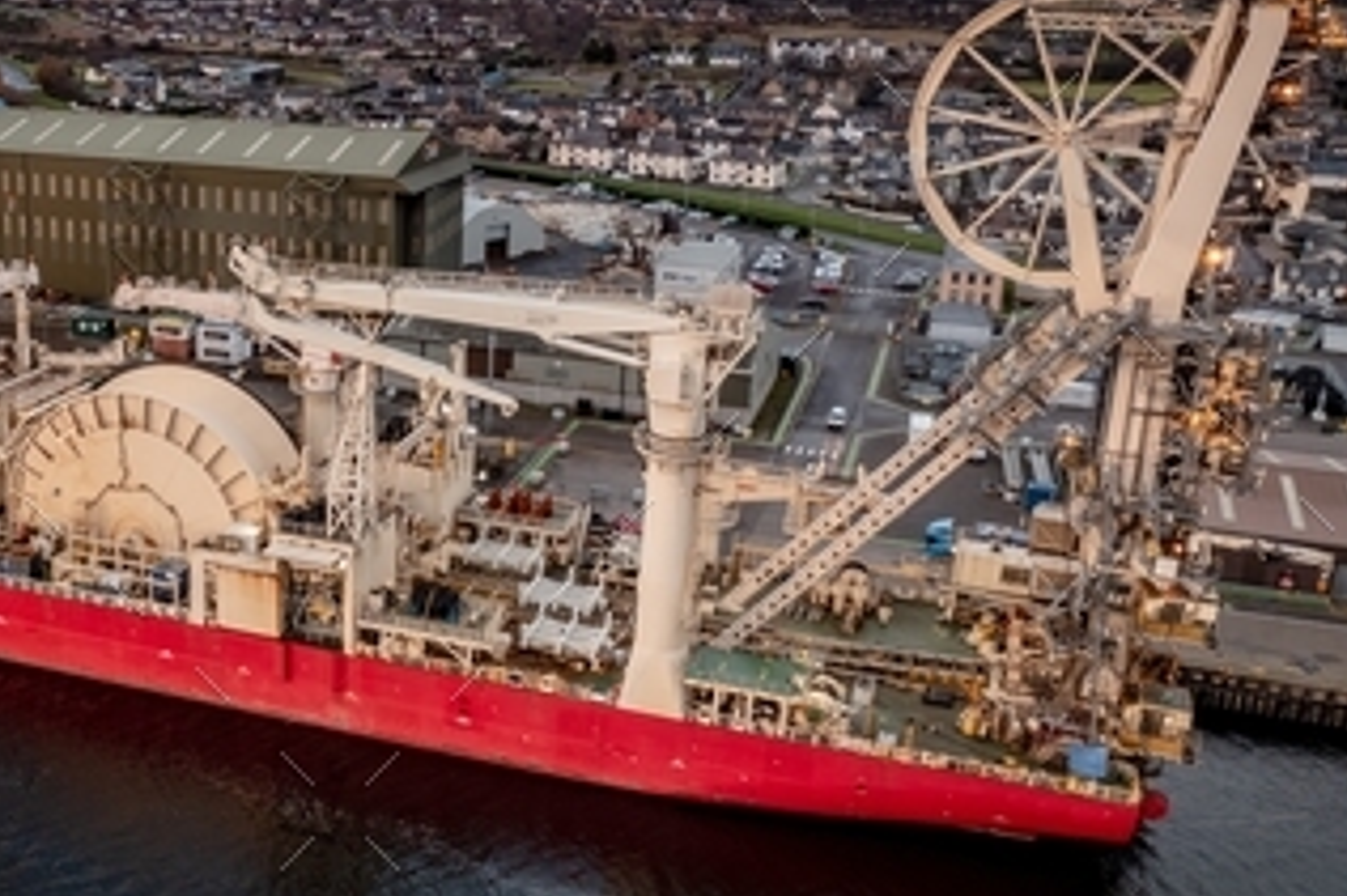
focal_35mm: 41
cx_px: 319
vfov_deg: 32.5
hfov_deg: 45.6
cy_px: 372
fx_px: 1533
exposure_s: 1/30
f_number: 2.8
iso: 100
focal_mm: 8.38
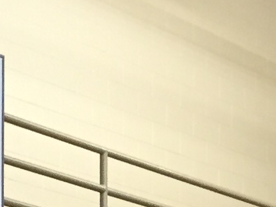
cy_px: 539
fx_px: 1507
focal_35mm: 189
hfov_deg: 10.5
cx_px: 105
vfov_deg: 7.3
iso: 250
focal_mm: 4.15
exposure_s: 1/24
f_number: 2.2
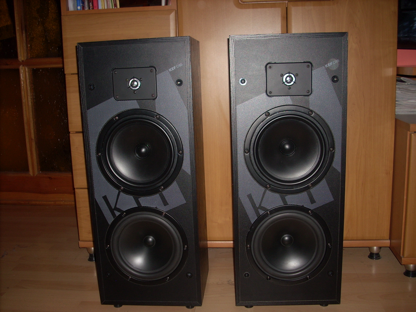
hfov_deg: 50.1
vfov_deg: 38.7
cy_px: 156
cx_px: 208
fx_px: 445
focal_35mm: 37
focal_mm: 6.2
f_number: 2.8
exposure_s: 1/60
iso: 64
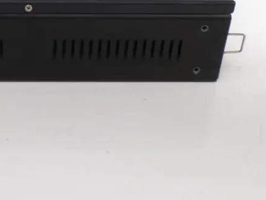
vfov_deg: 26.8
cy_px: 9
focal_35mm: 52
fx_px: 400
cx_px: 28
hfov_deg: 34.8
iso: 80
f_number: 2.5
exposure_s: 1/30
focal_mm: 4.5
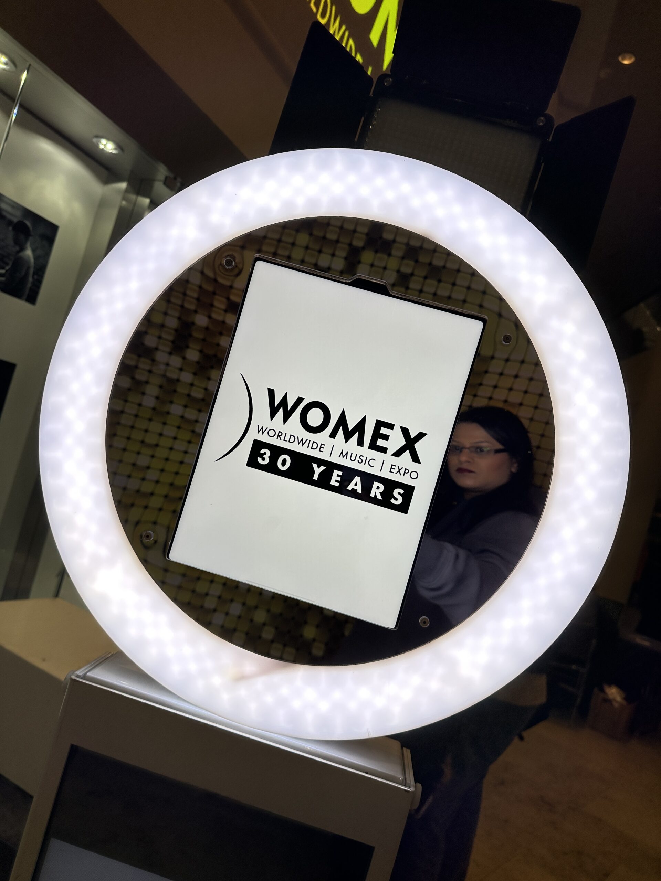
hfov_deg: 56.8
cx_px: 330
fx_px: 611
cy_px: 440
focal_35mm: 24
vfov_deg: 71.6
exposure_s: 1/580
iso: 80
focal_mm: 6.86
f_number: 1.78
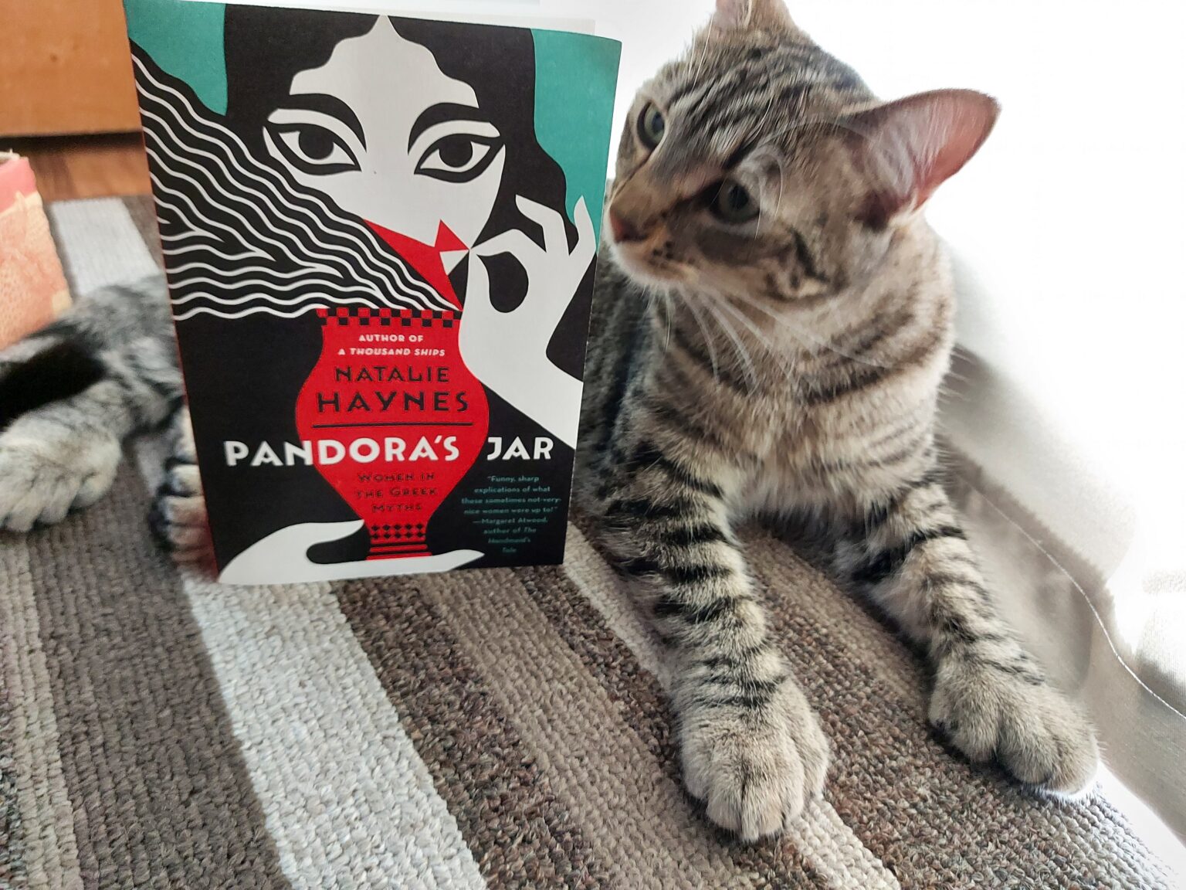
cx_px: 593
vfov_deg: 56.8
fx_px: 822
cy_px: 445
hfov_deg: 71.6
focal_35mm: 24
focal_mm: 5.23
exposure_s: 1/24
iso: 500
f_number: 1.8
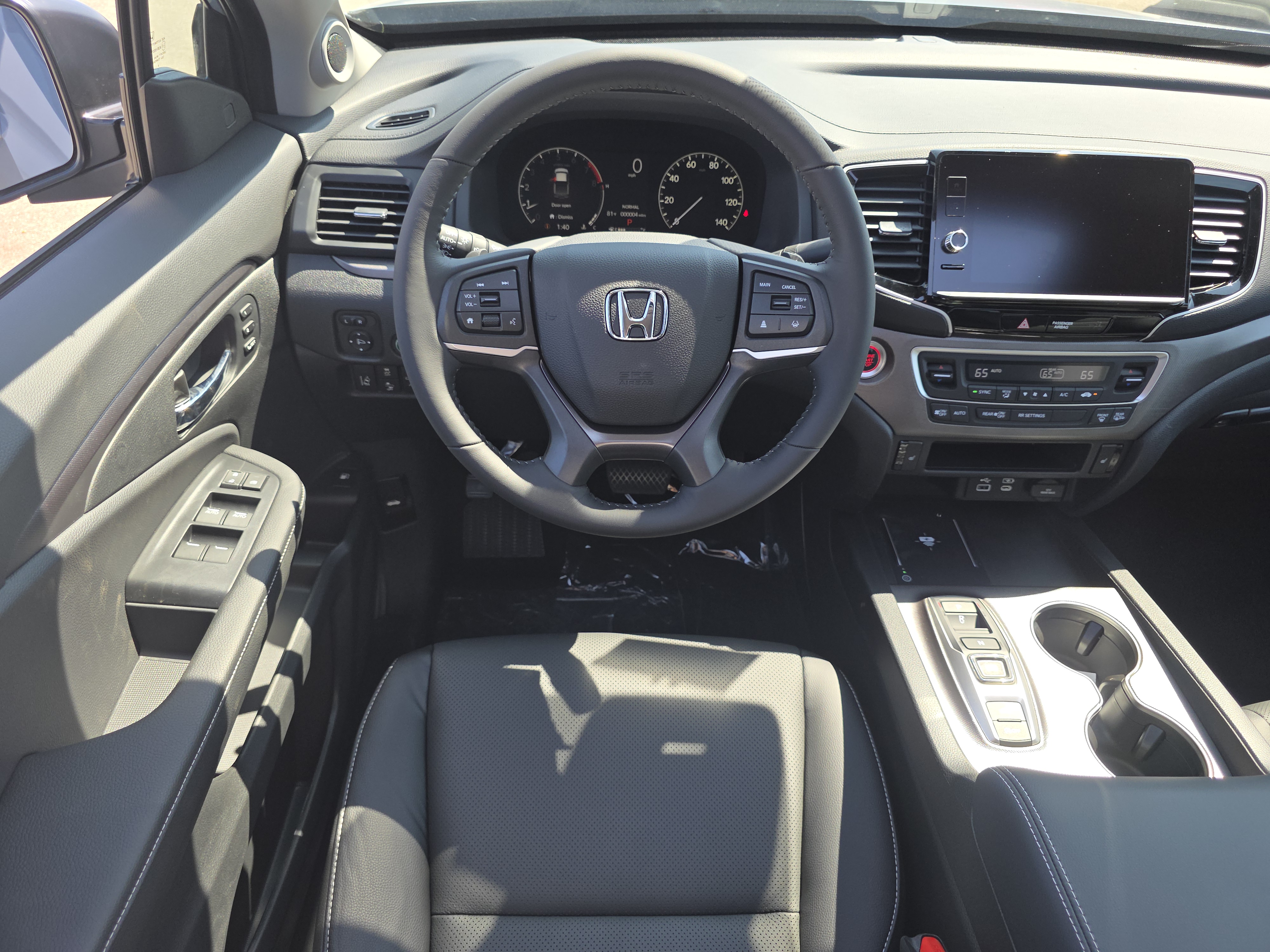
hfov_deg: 73.9
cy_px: 476
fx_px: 844
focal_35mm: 23
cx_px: 635
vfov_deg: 58.9
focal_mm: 6.3
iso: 32
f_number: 1.7
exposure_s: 1/359
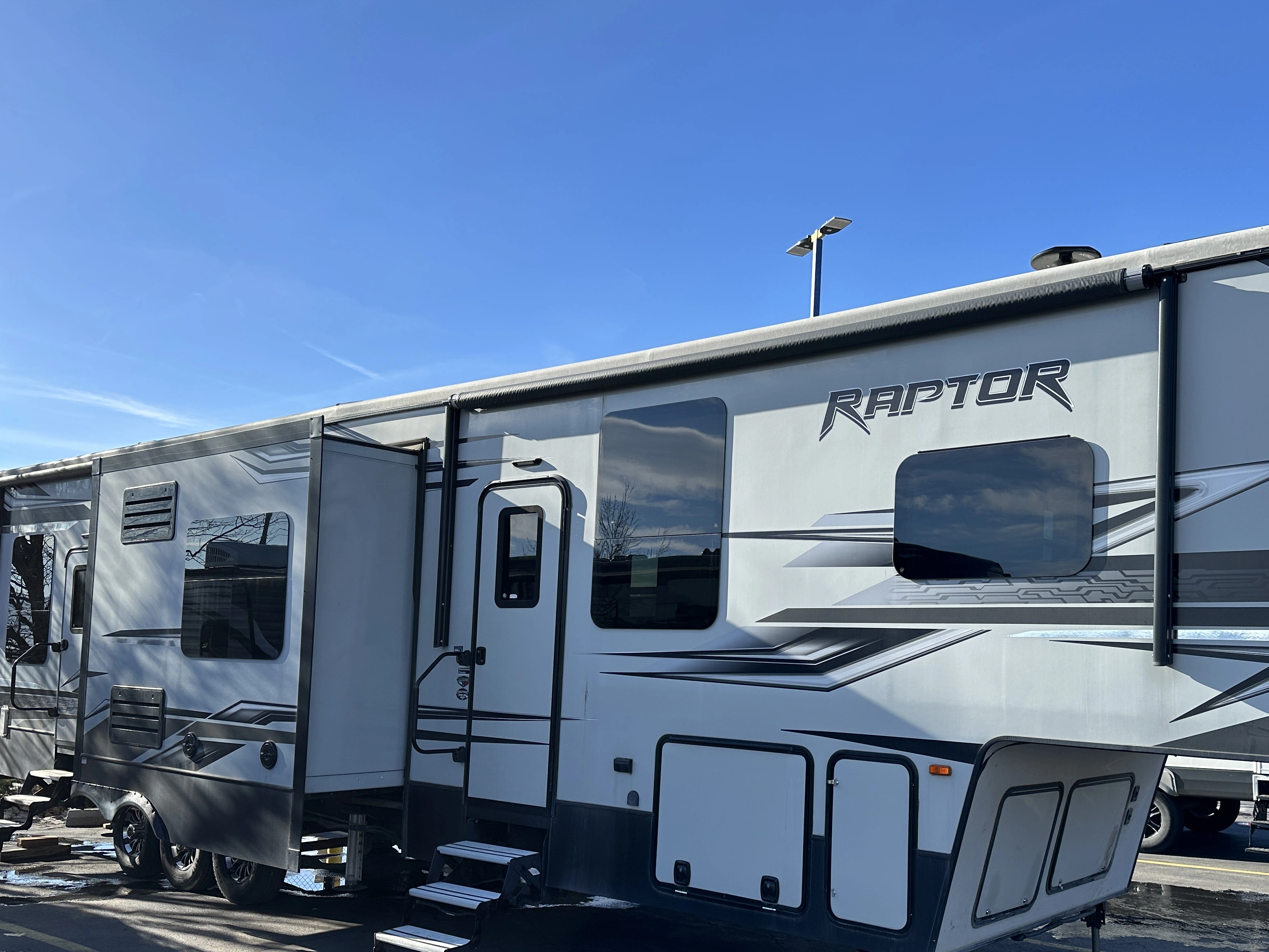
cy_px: 593
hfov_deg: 57.9
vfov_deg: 45.1
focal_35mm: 31
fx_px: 1136
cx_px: 754
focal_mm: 6.86
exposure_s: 1/2732
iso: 80
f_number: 1.78
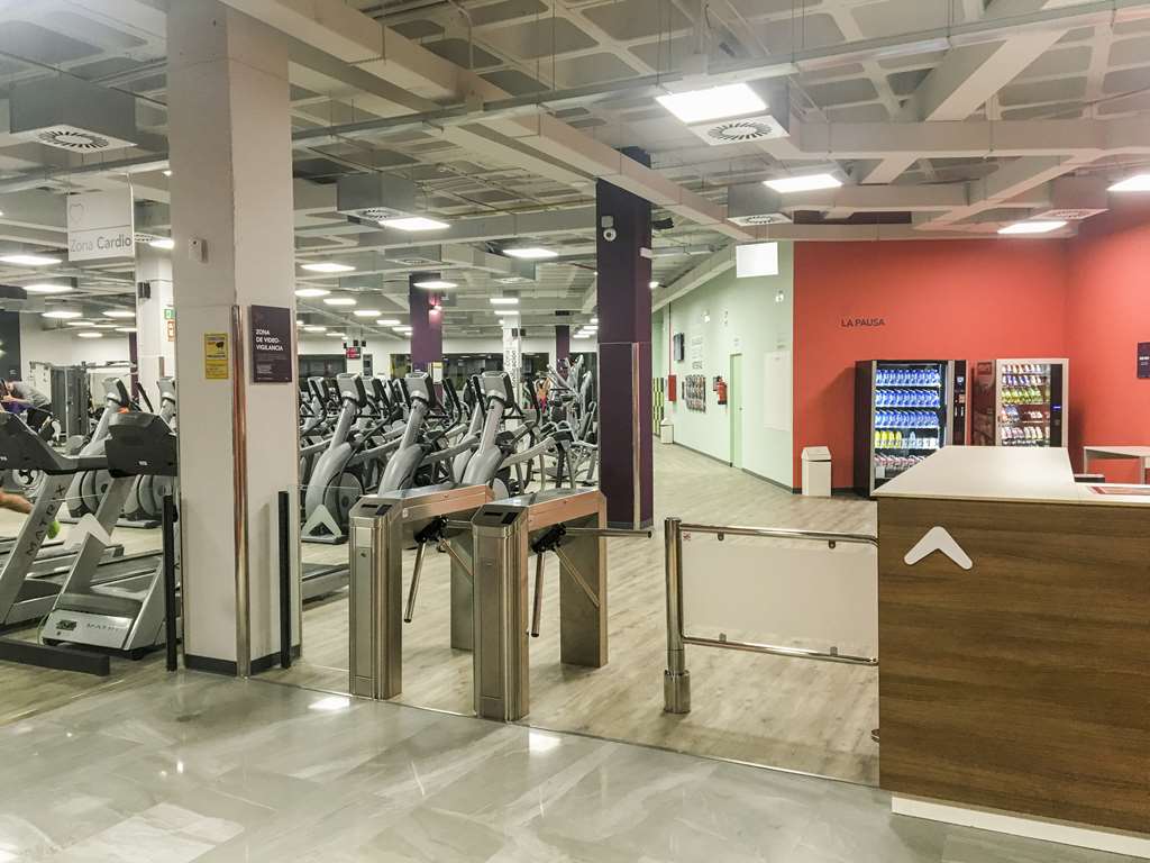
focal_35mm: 29
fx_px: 963
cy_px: 432
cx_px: 575
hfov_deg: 61.7
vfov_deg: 48.2
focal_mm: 4.15
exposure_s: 1/35
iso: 125
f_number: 2.2
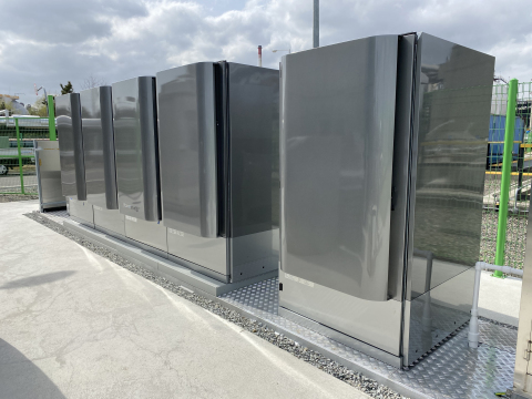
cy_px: 200
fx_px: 400
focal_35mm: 26
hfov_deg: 67.3
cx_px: 266
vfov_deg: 53.1
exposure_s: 1/3610
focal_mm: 4.25
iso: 32
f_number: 1.8
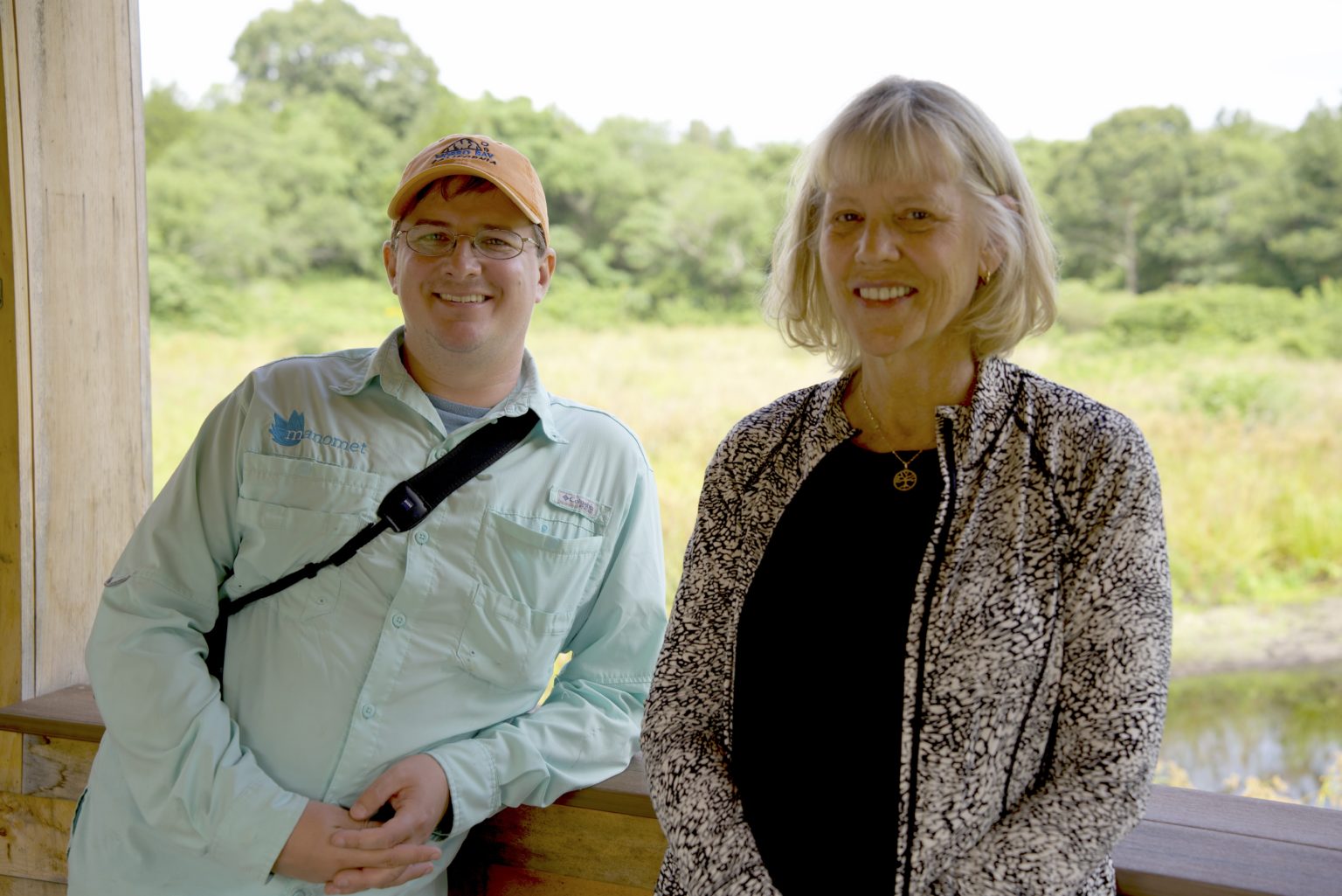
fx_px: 1790
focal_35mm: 48
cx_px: 671
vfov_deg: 28.1
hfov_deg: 41.1
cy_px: 448
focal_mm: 48
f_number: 4
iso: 100
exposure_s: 1/200
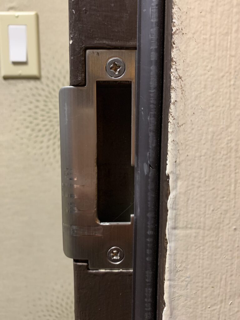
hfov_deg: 53.1
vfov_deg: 67.3
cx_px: 120
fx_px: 240
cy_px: 160
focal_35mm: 26
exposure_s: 1/60
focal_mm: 4.25
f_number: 1.8
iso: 320
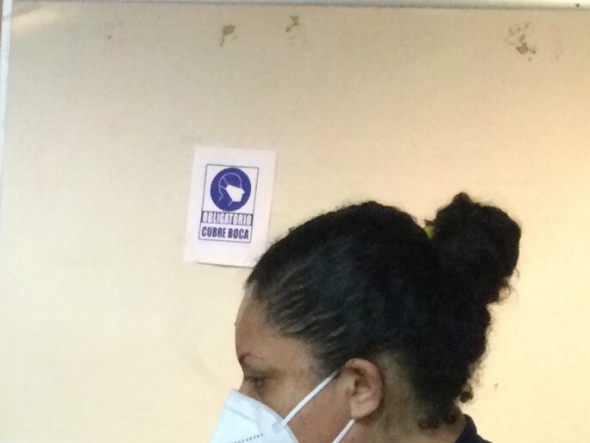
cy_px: 828
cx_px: -56
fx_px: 1977
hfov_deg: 16.5
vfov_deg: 11.7
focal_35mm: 116
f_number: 2.4
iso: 200
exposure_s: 1/30
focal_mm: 3.3
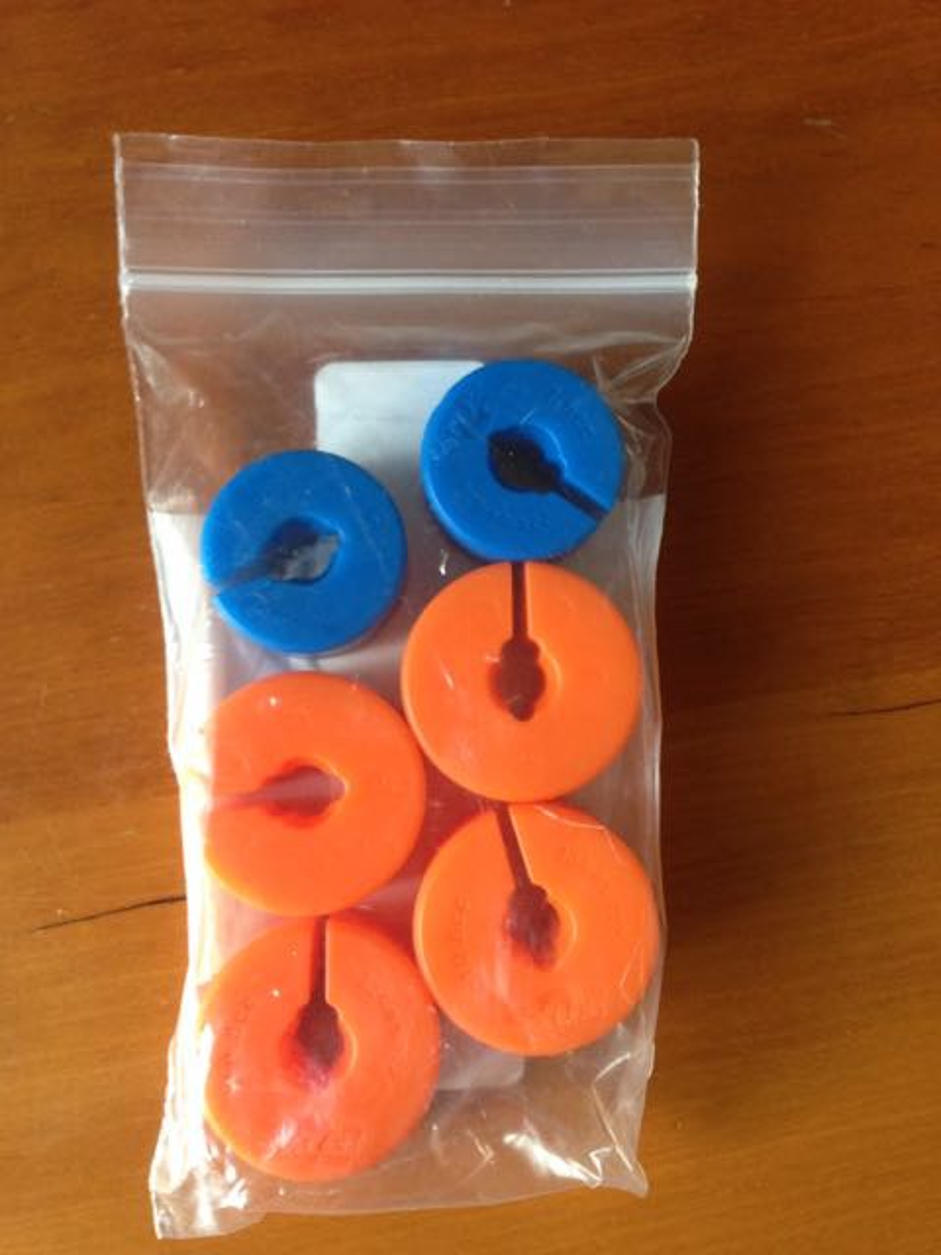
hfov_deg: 42.9
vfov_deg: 55.4
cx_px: 470
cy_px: 628
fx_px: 1196
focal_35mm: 33
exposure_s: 1/20
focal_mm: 4.12
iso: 100
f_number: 2.4
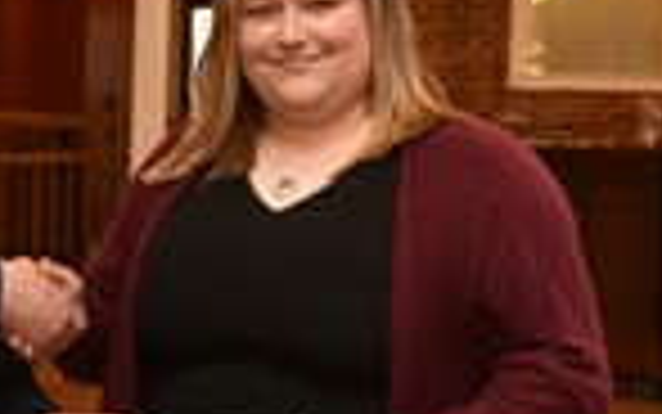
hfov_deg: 17.5
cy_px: 173
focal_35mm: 118
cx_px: 104
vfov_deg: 11.1
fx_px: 2130
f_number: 7.1
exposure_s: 1/80
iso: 1600
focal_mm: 38
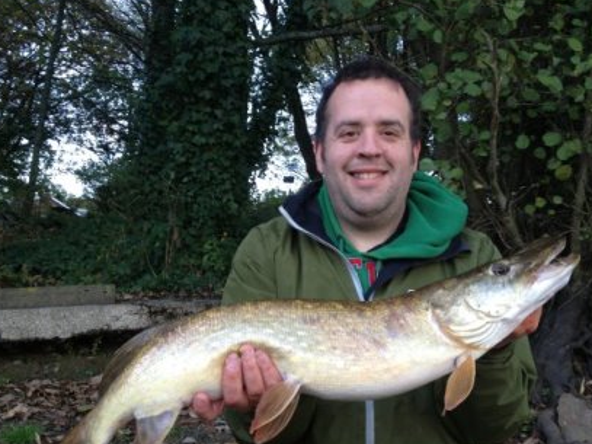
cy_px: 257
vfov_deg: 33.5
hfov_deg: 43.8
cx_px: 320
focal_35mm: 43
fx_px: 735
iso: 64
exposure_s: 1/40
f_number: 2.4
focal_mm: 4.28
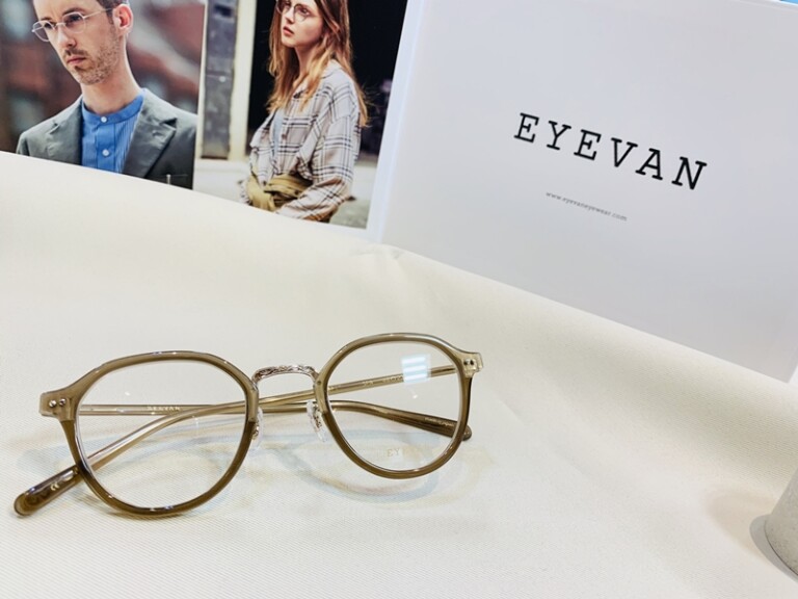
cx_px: 399
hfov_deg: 67.3
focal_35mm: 26
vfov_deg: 53.1
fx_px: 599
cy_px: 300
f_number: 1.8
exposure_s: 1/100
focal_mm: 4.25
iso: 80
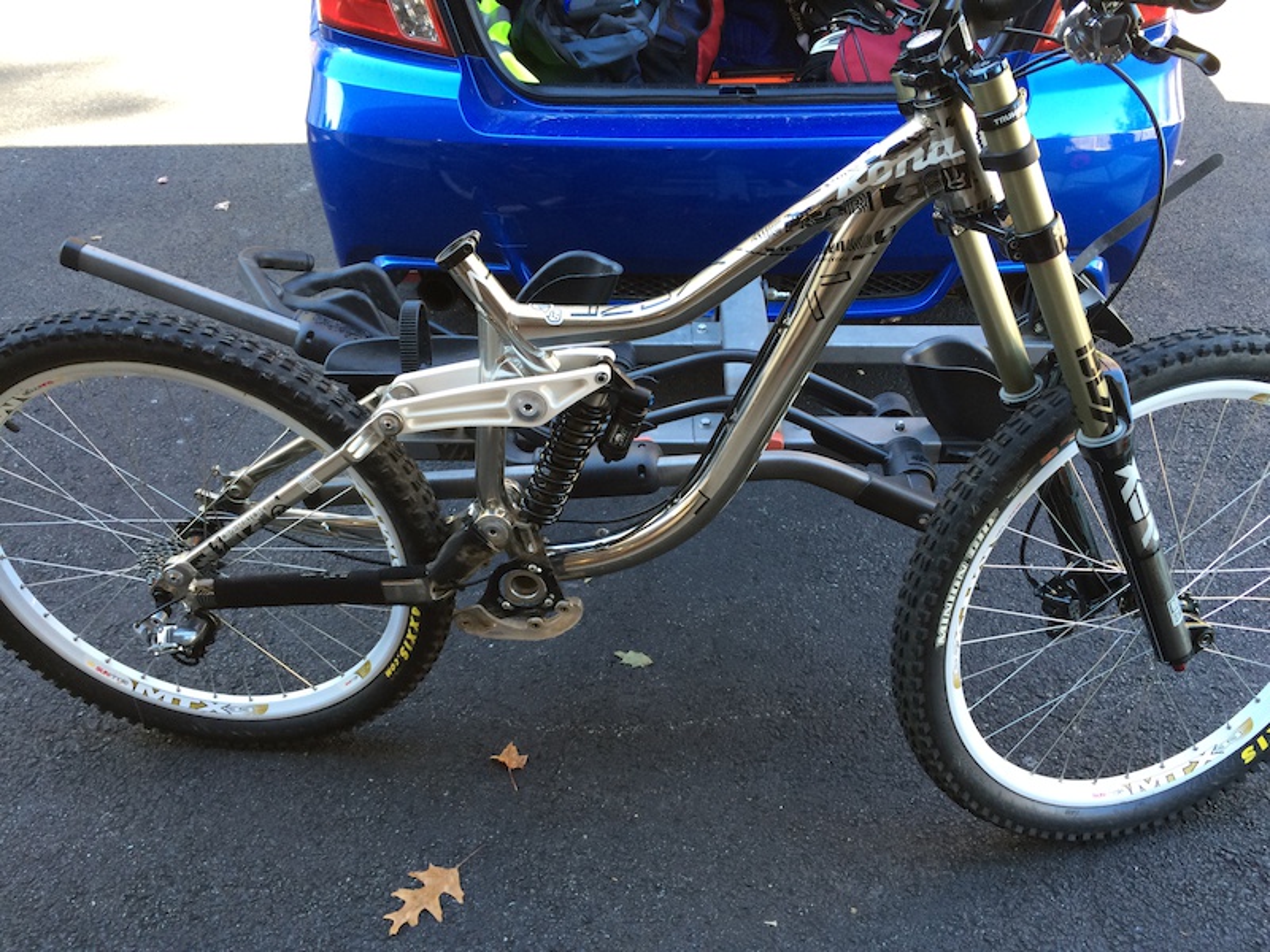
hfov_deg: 61.7
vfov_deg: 48.2
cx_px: 635
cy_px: 476
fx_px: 1064
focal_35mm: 29
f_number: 2.2
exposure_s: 1/30
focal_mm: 4.15
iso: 32
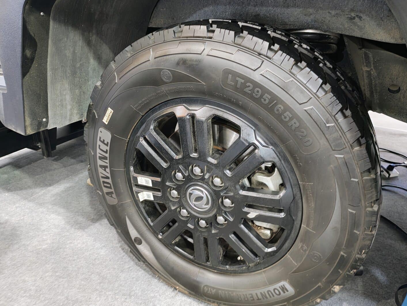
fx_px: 294
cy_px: 155
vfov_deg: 54.9
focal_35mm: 25
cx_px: 217
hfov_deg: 69.3
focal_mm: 6.57
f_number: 1.6
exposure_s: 1/50
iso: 2875
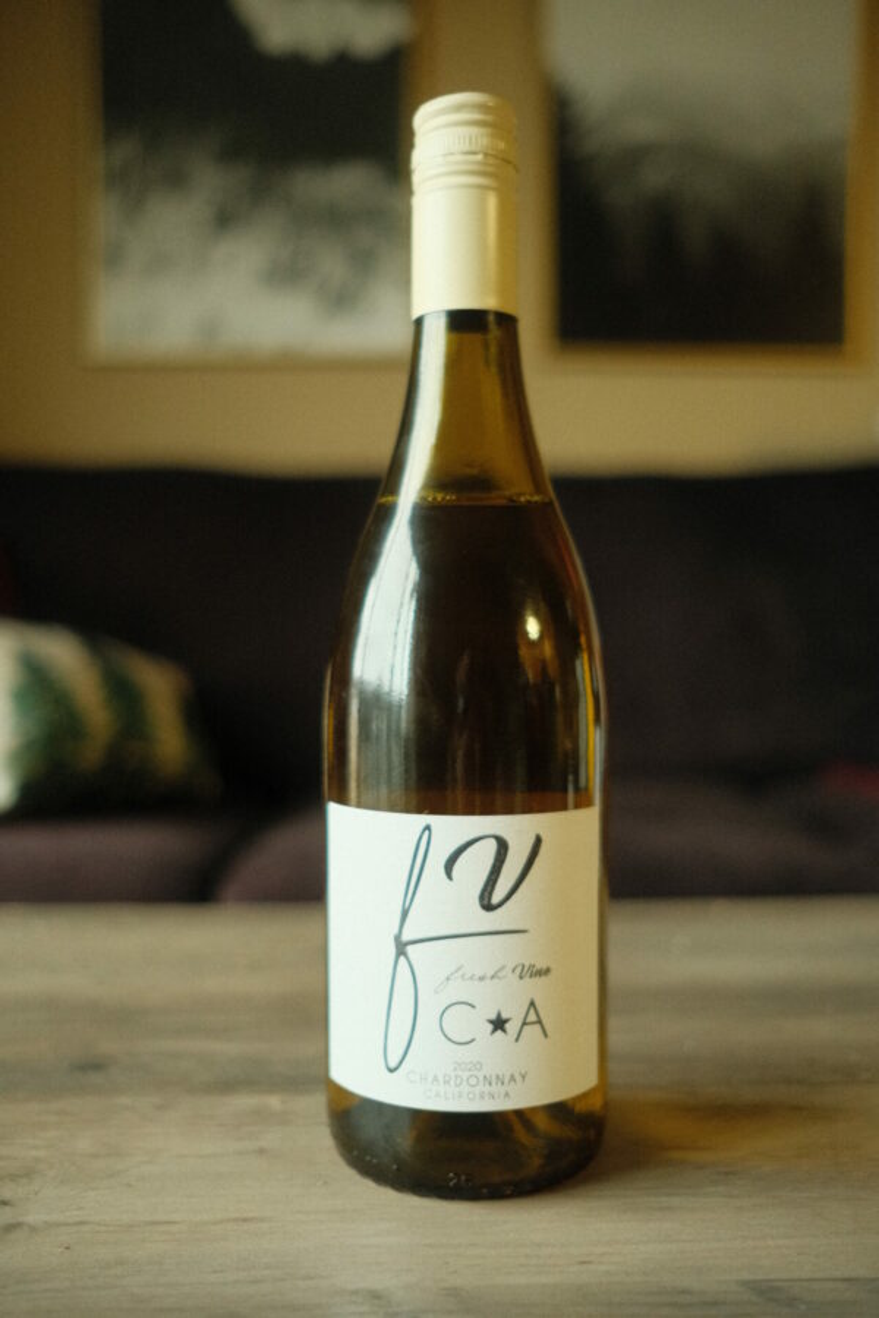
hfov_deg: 37.9
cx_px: 440
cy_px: 659
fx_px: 1282
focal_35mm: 35
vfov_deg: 54.4
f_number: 2
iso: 2500
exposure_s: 1/100
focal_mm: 23
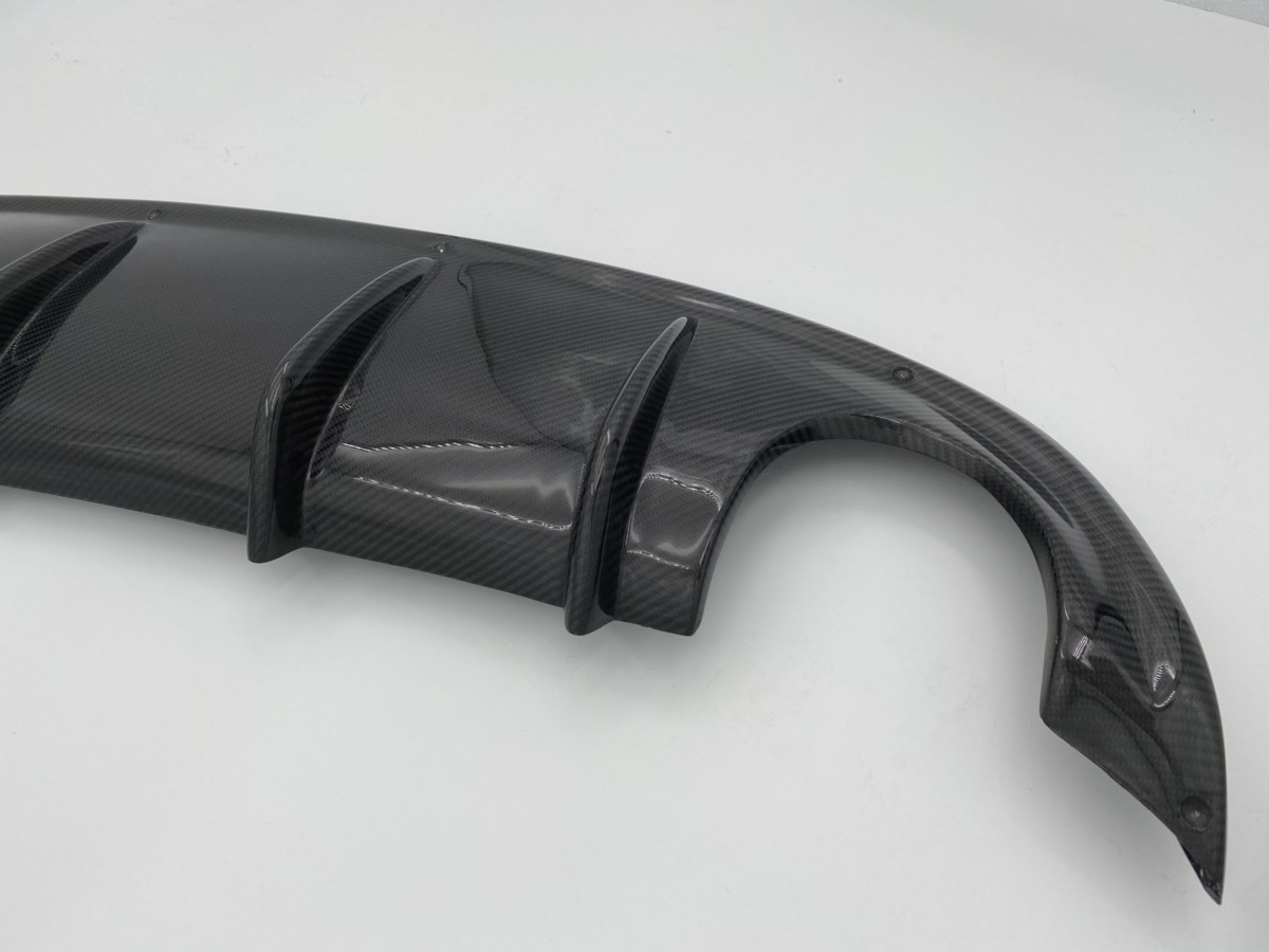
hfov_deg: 67.3
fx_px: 953
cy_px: 476
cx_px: 634
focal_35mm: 26
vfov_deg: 53.1
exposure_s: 1/449
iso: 32
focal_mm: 4.25
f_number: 1.8
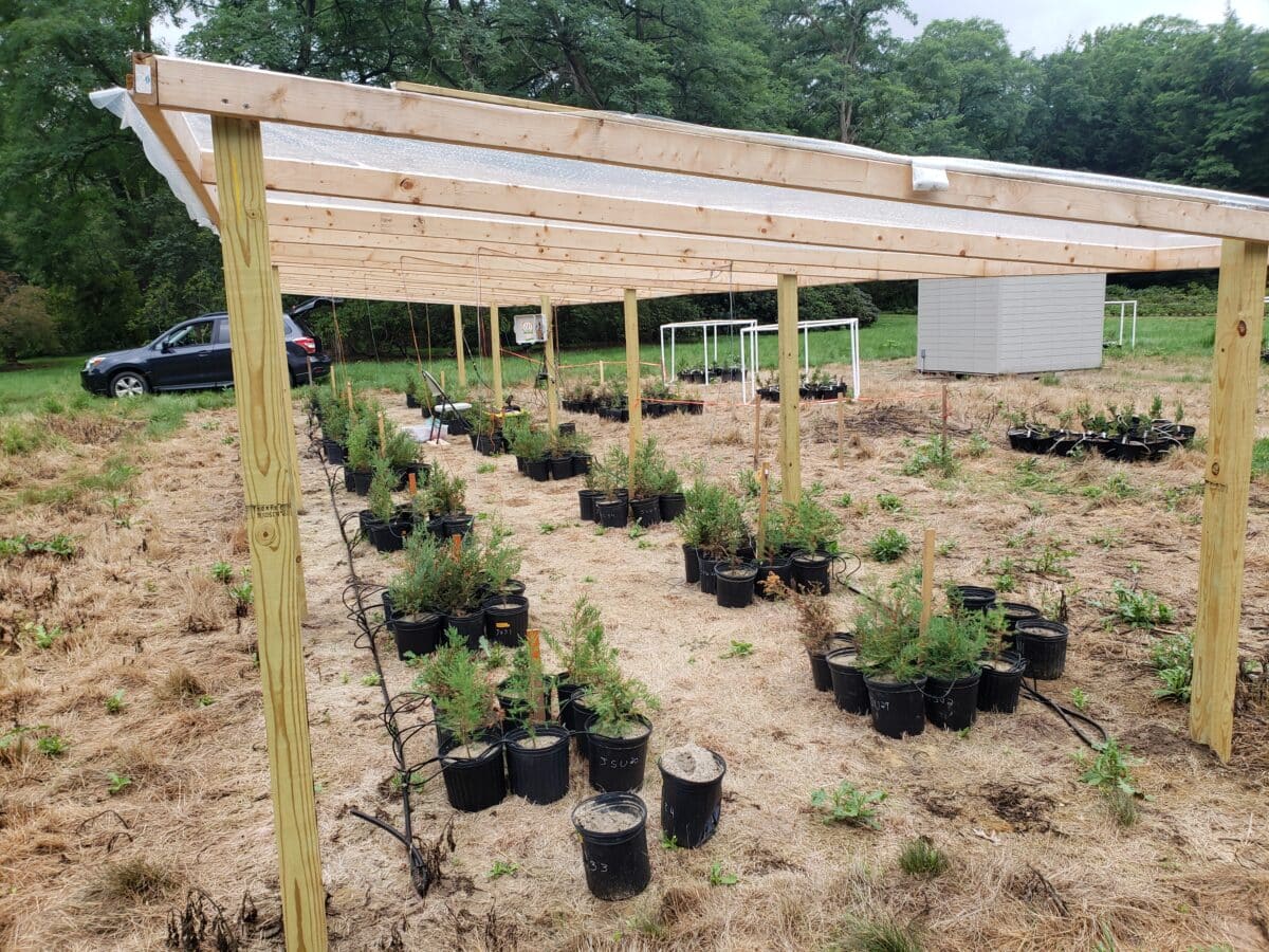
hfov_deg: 67.3
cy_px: 476
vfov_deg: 53.1
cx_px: 634
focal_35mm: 26
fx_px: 953
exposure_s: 1/120
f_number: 2.4
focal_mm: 4.3
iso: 64
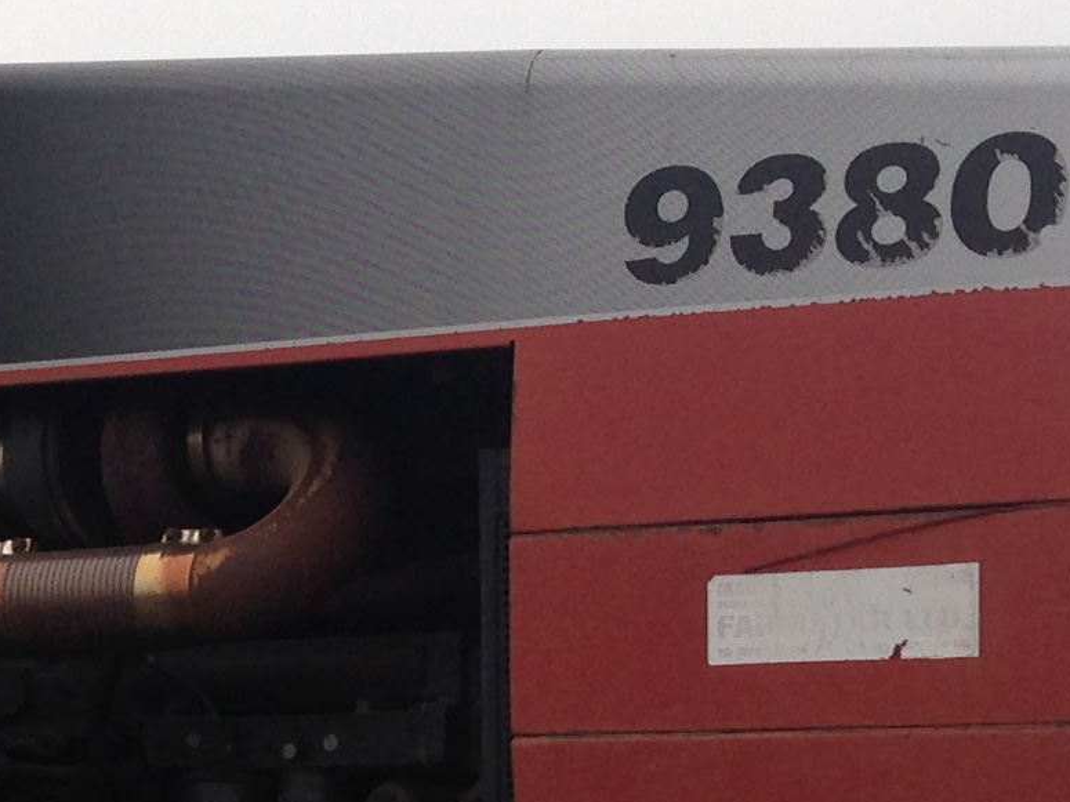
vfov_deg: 10.6
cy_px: 823
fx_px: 4296
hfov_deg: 13.5
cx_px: -449
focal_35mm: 139
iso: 50
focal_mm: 4.12
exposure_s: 1/193
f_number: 2.4
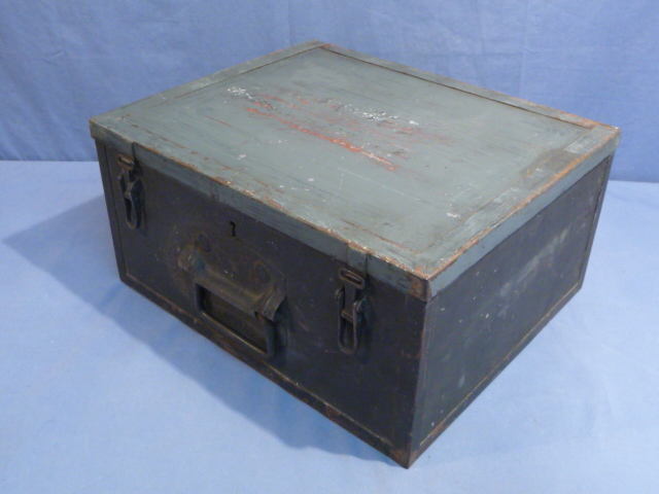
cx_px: 330
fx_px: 723
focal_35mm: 38
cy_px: 247
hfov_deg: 49.0
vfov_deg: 37.7
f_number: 3.3
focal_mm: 4.7
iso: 400
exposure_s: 1/30
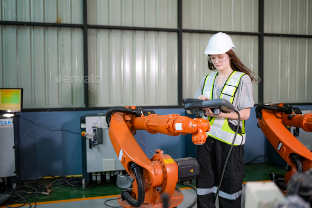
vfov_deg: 37.8
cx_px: 156
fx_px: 303
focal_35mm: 35
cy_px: 104
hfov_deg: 54.4
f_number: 1.4
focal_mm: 35
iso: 125
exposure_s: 1/101
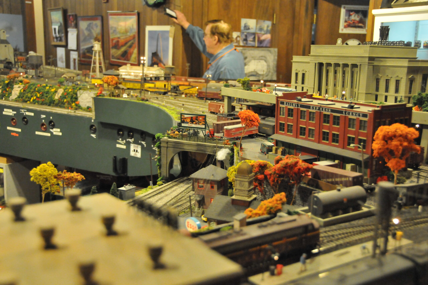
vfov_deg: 28.9
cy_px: 142
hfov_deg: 42.4
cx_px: 214
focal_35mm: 46
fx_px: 552
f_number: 4
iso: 3200
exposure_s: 1/60
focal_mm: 31
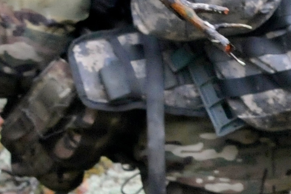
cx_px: 729
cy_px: 81
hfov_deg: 3.3
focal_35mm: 614
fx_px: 4963
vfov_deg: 2.2
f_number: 5
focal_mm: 70
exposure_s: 1/80
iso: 1000
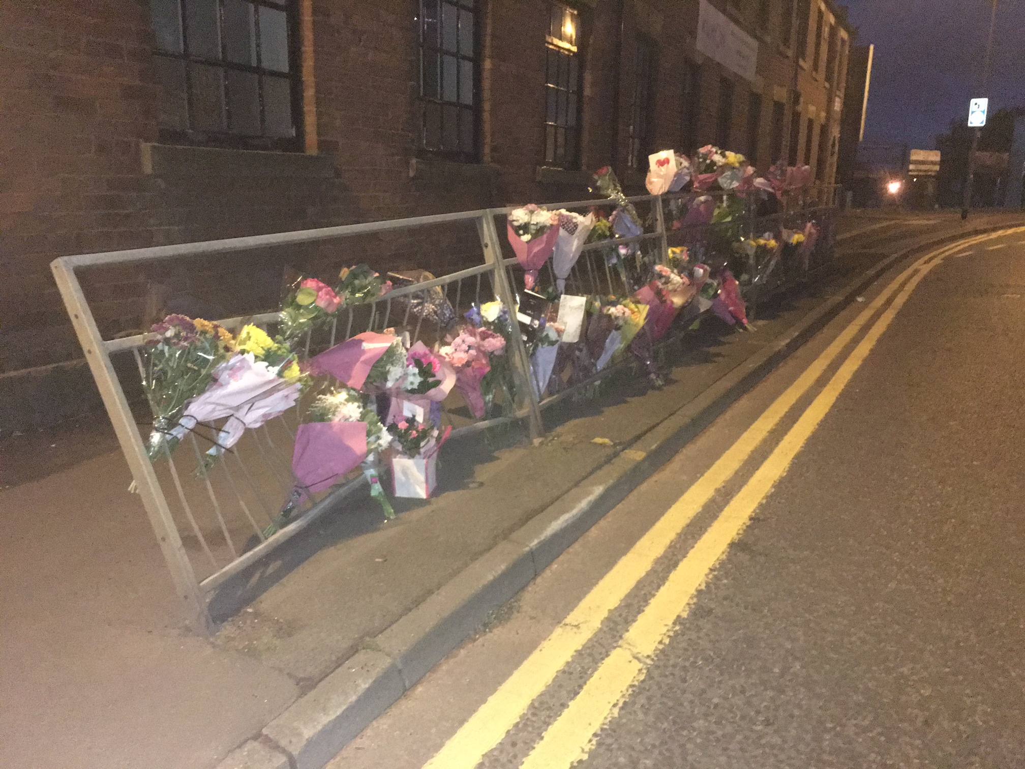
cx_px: 512
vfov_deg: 48.2
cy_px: 384
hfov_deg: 61.7
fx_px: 859
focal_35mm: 29
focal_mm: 4.15
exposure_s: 1/17
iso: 800
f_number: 2.2
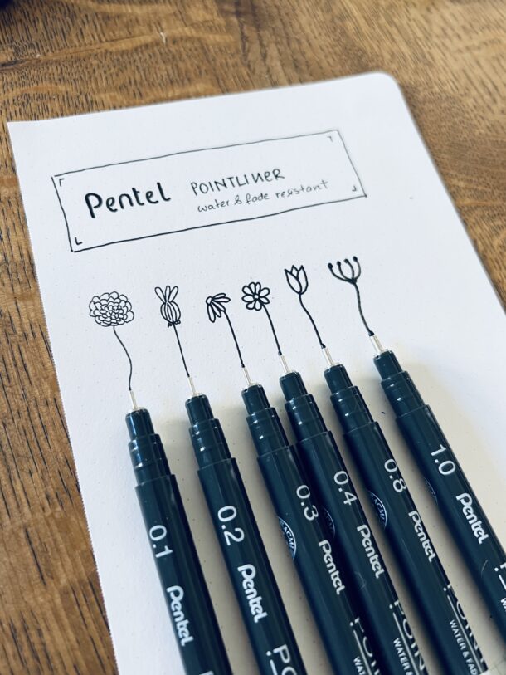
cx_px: 253
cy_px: 338
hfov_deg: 53.1
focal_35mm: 26
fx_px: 507
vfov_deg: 67.3
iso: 125
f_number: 1.5
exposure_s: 1/82
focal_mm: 5.7
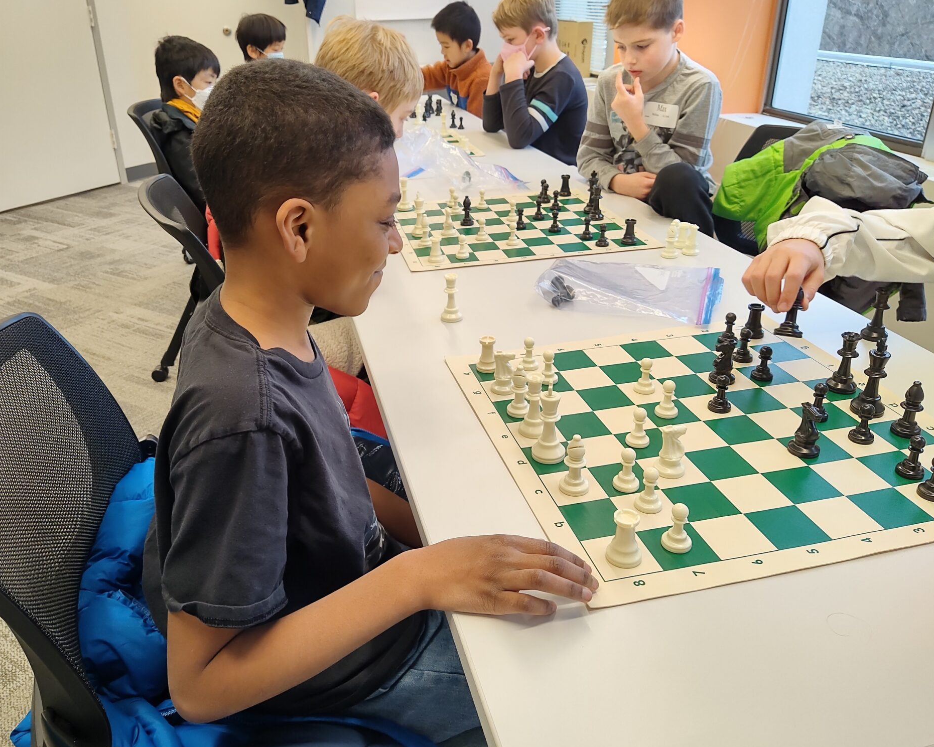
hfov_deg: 60.4
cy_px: 368
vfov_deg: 50.0
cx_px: 431
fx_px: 802
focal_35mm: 29
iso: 195
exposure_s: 1/100
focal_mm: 4.71
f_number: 1.79
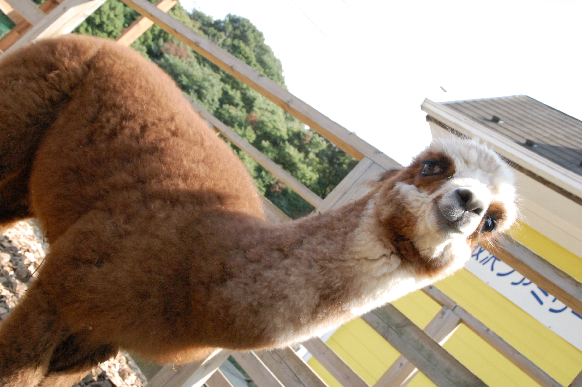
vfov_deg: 36.8
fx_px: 581
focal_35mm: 36
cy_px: 194
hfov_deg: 53.2
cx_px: 291
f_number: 11
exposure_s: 1/500
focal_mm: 24
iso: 1600
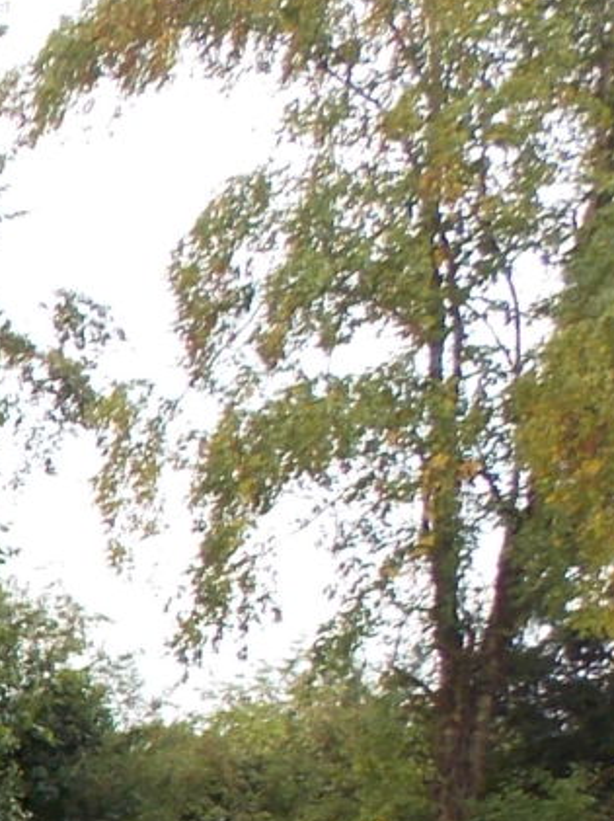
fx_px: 2653
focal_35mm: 112
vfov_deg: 16.4
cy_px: 1143
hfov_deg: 10.1
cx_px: -1168
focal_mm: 4
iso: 80
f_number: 3.1
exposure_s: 1/250
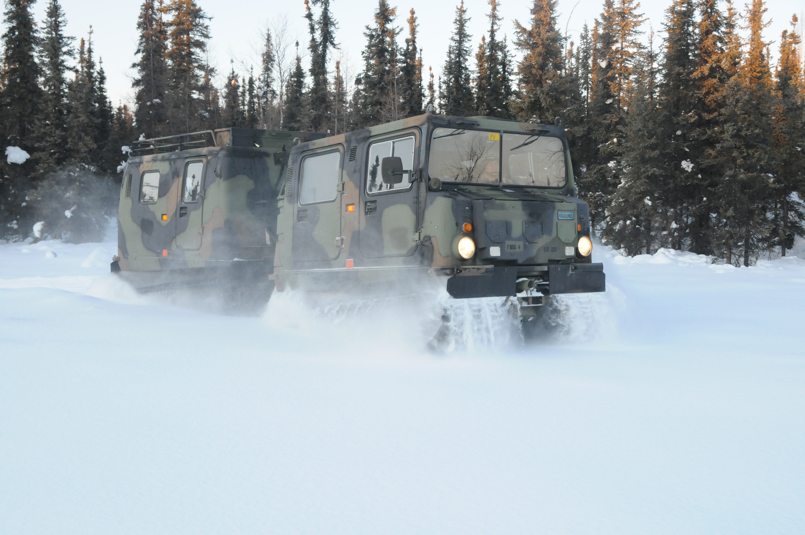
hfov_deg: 45.0
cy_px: 268
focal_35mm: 44
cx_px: 402
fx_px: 972
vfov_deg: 30.8
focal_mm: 29
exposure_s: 1/400
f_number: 5
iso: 1250
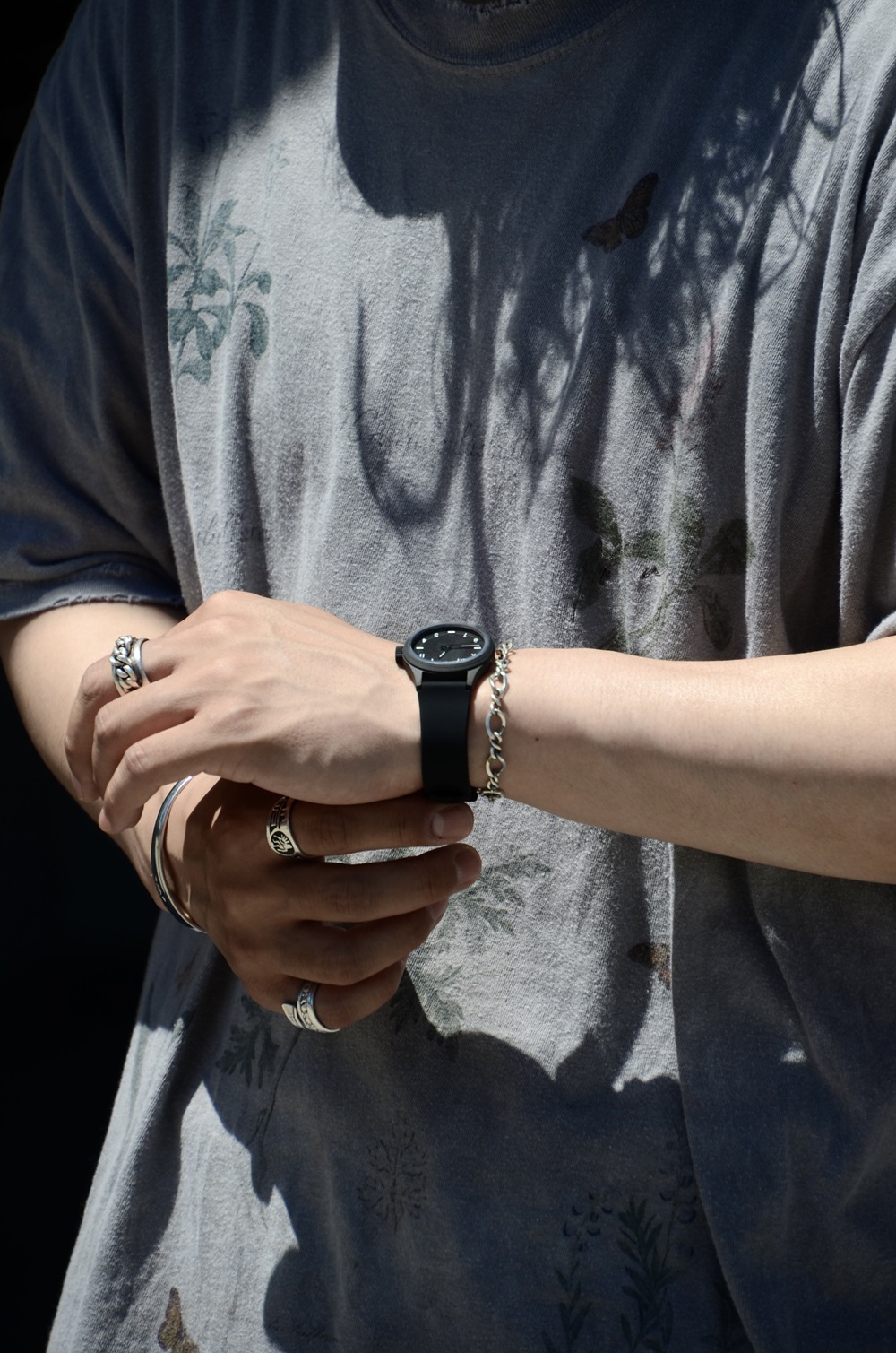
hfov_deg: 5.2
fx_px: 9840
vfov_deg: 7.9
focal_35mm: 262
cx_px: 448
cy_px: 676
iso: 125
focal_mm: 175
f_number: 6
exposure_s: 1/800
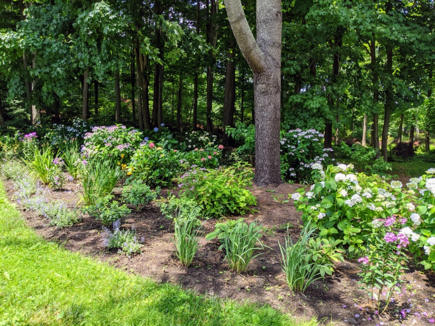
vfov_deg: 51.4
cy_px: 163
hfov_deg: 65.3
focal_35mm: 27
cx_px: 218
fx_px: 339
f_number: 1.73
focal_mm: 4.38
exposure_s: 1/711
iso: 46
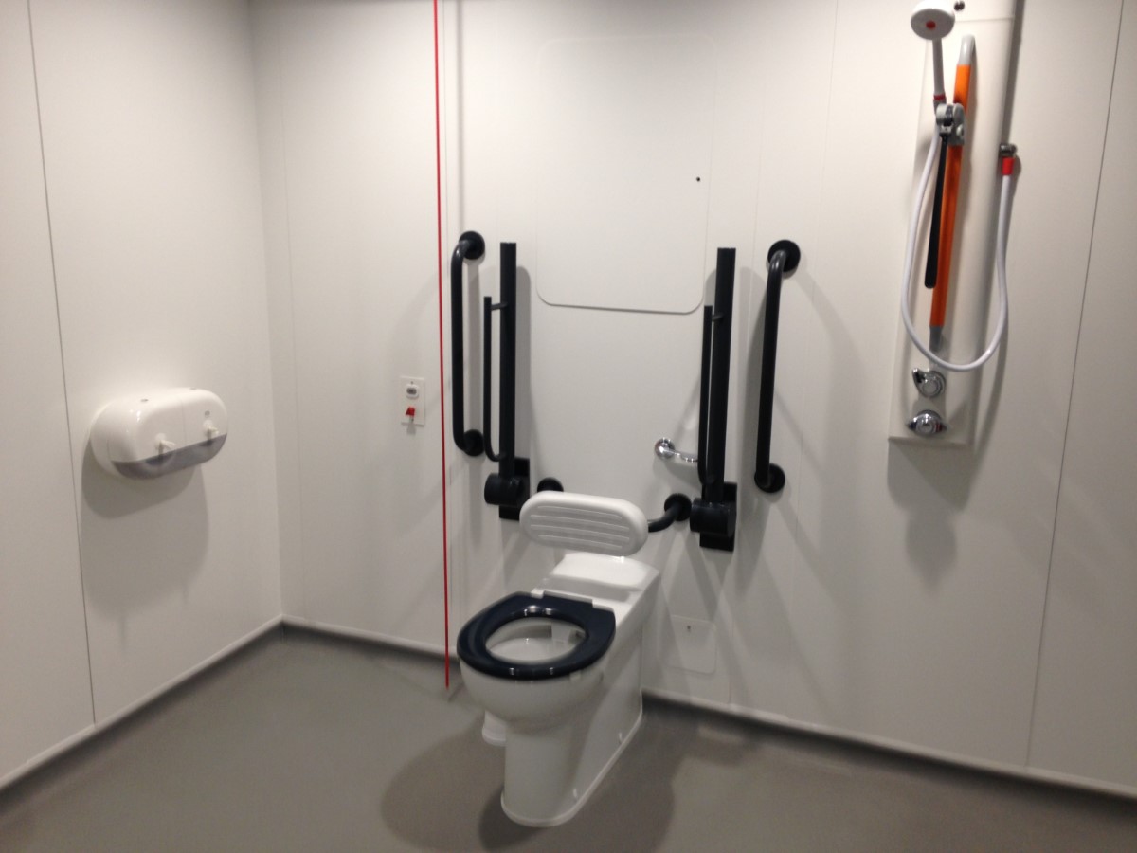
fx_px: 1084
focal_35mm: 33
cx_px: 568
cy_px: 426
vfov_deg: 42.9
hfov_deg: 55.4
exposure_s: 1/20
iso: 50
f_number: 2.4
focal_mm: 4.12
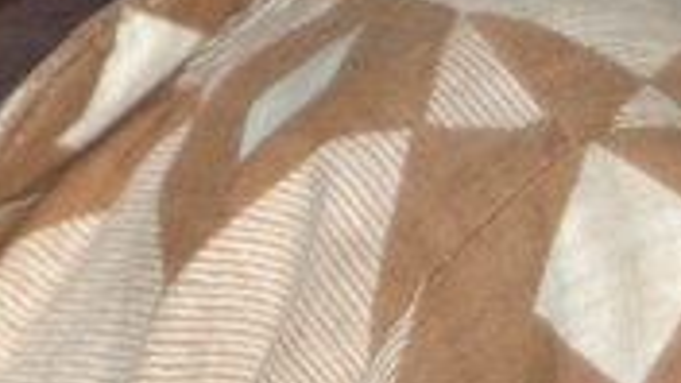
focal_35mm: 657
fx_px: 11864
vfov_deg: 1.8
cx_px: -35
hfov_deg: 3.3
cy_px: -687
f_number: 5.6
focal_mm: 72
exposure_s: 1/100
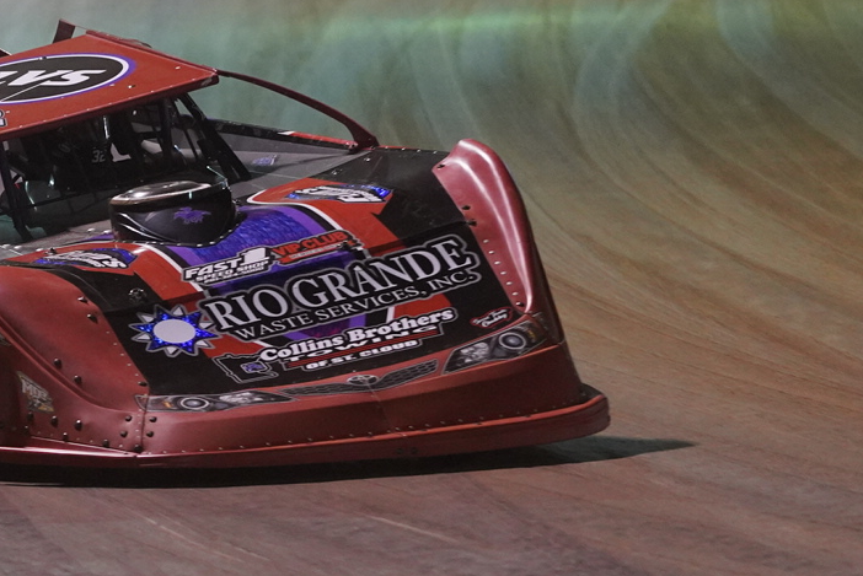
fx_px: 11154
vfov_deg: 3.0
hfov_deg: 4.4
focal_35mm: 465
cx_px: 125
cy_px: 243
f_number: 2.2
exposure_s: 1/400
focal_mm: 135
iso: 3200
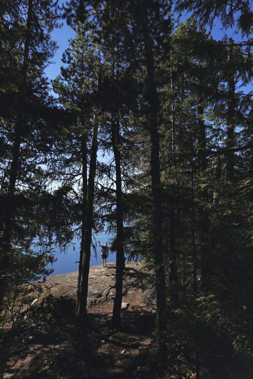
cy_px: 190
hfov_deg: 53.1
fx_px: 253
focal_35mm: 24
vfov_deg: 73.7
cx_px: 126
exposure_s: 1/1600
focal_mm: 16
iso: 100
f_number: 5
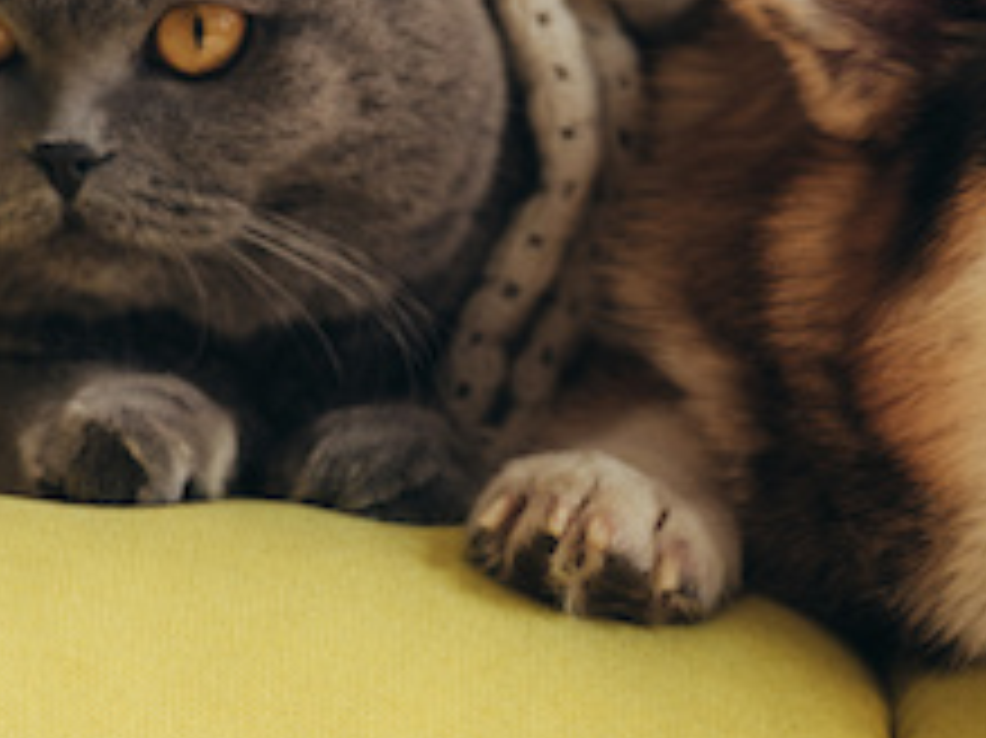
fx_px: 19985
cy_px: 382
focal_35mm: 702
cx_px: 626
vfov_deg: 2.1
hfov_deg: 2.8
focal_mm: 200
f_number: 3.5
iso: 320
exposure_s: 1/400
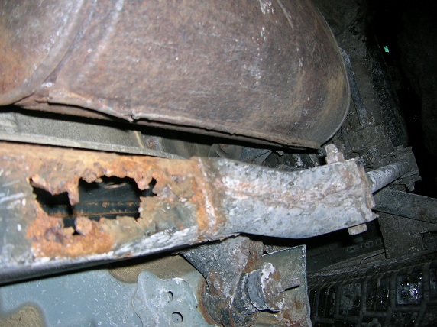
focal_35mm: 34
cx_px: 218
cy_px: 164
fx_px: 429
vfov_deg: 41.7
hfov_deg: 54.0
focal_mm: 5.7
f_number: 2.9
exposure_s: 1/60.1
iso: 50
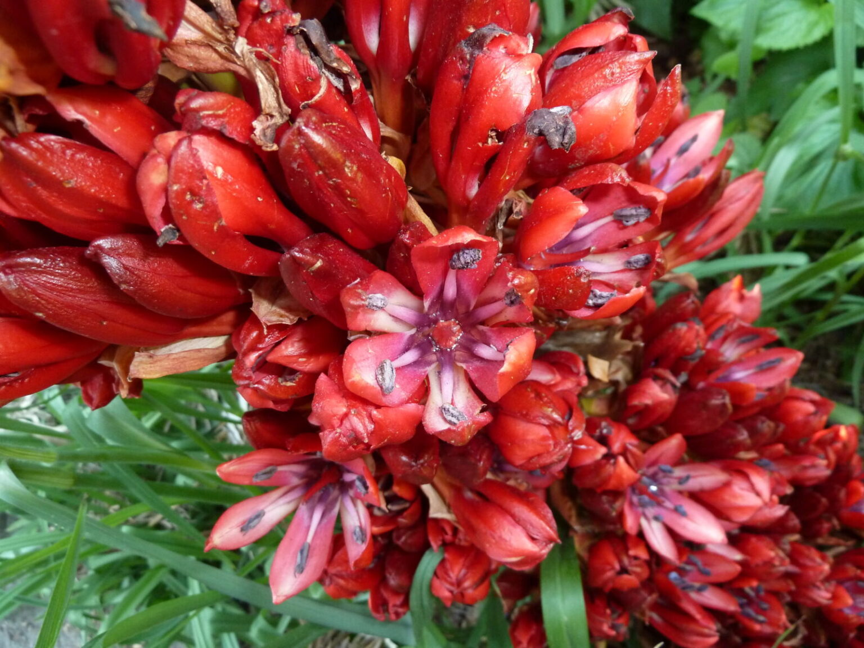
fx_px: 624
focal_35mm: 25
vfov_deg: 54.9
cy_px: 324
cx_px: 432
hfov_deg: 69.4
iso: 250
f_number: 3.3
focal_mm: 4.1
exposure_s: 1/30
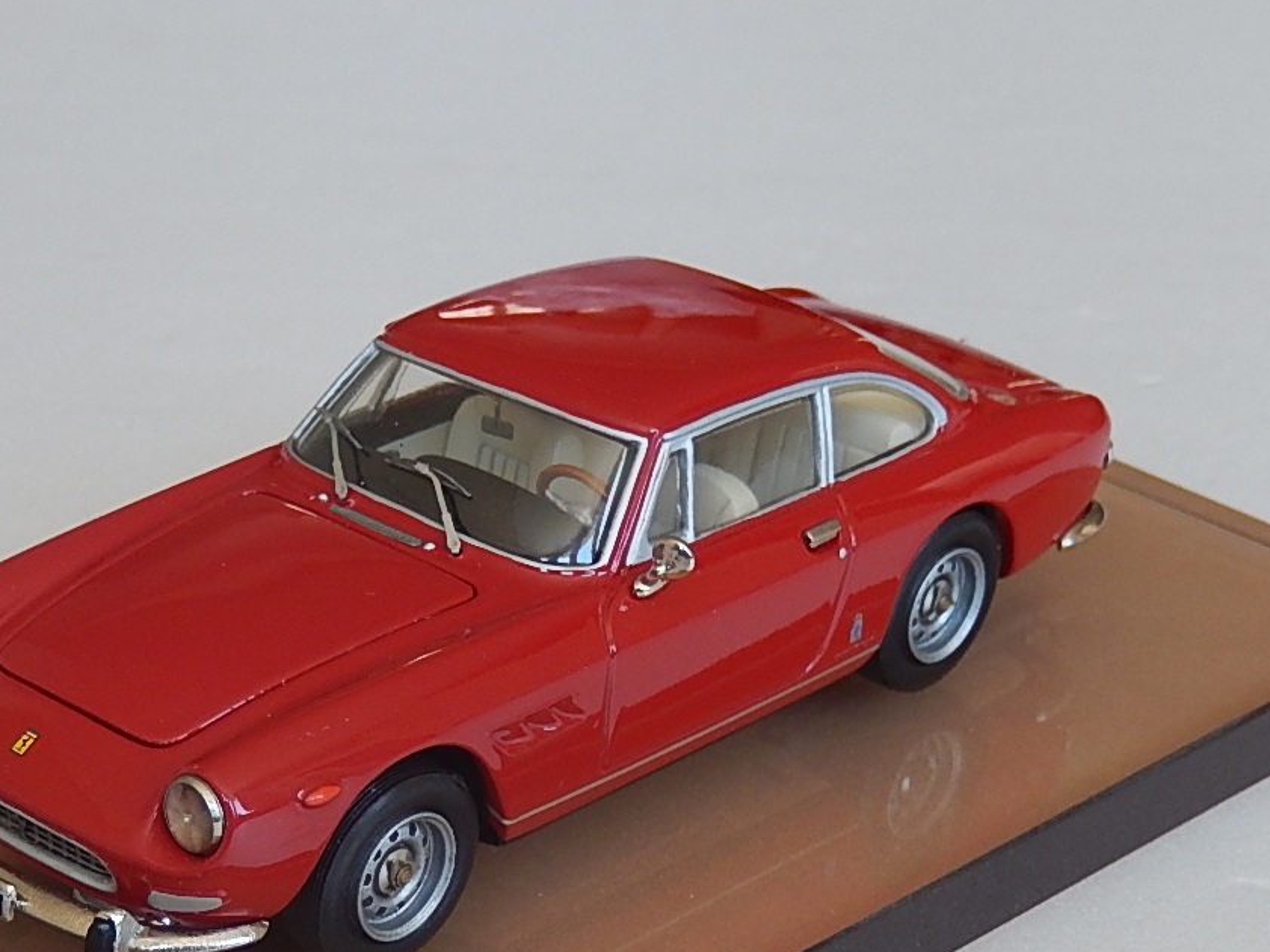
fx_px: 3559
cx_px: 399
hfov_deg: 20.1
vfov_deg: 15.1
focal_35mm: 97
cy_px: 886
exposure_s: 1/30
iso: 125
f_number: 4.5
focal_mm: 9.2
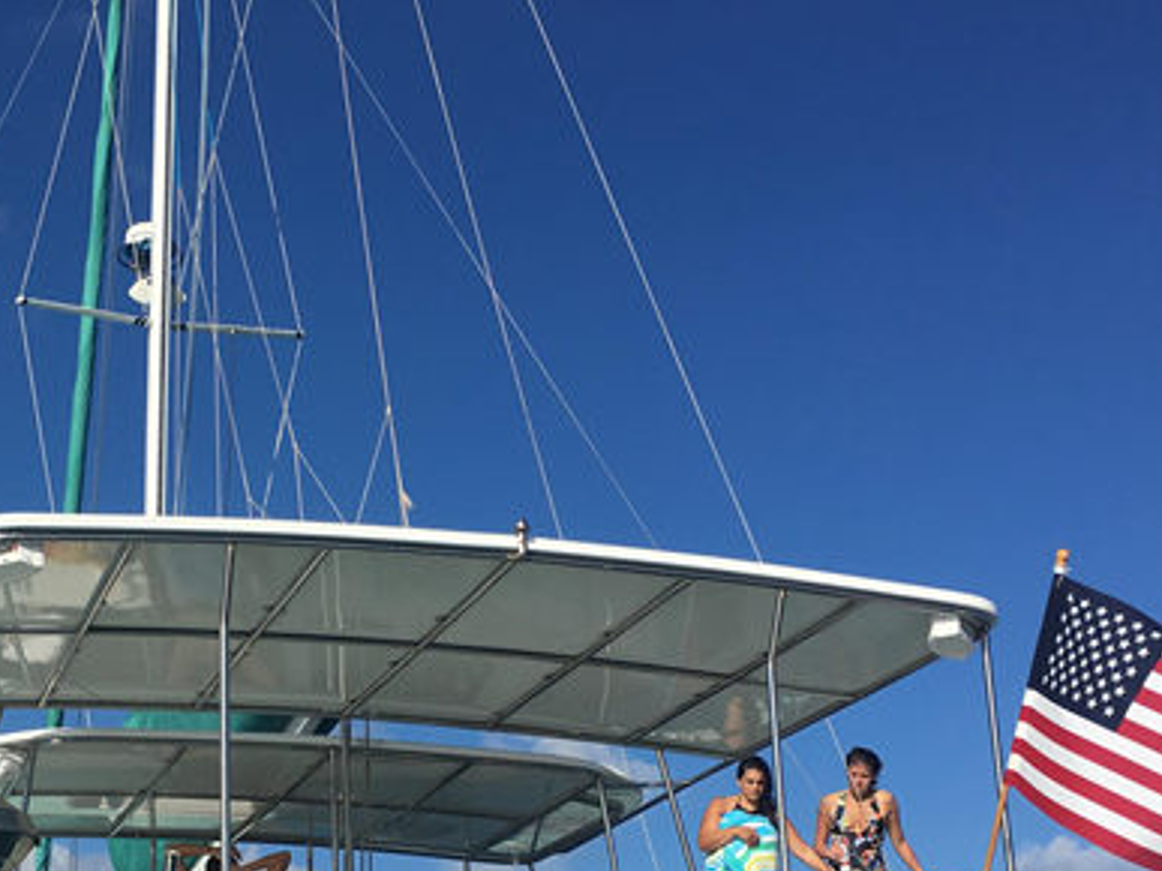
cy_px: 730
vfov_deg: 23.9
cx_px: 315
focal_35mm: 60
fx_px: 2013
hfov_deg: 31.7
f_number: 2.2
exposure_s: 1/3205
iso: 25
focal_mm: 4.15
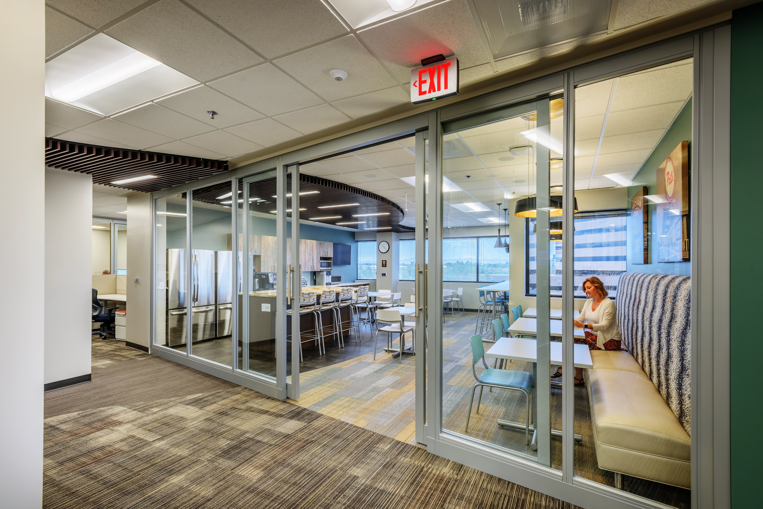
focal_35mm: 17
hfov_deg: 93.3
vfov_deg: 70.5
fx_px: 360
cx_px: 382
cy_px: 254
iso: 200
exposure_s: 1/250
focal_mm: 17
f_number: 9
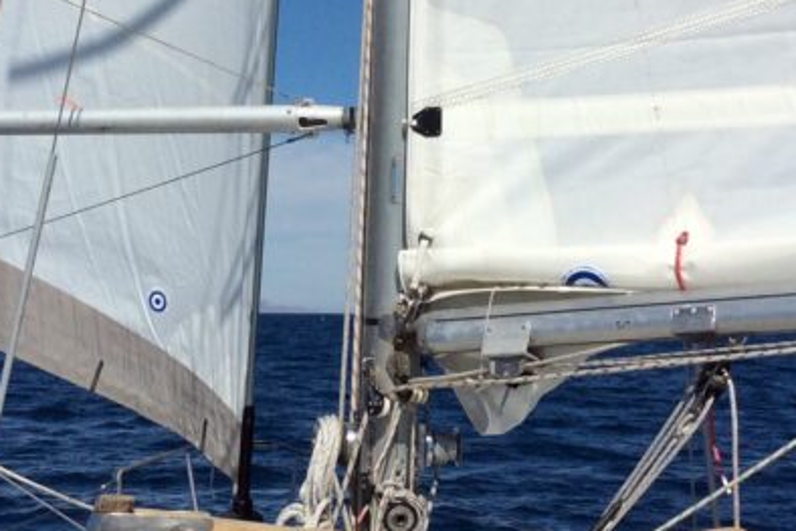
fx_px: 1792
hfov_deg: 25.0
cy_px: 156
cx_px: 327
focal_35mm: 81
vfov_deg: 16.8
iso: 32
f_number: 2.4
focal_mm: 3.3
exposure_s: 1/4405
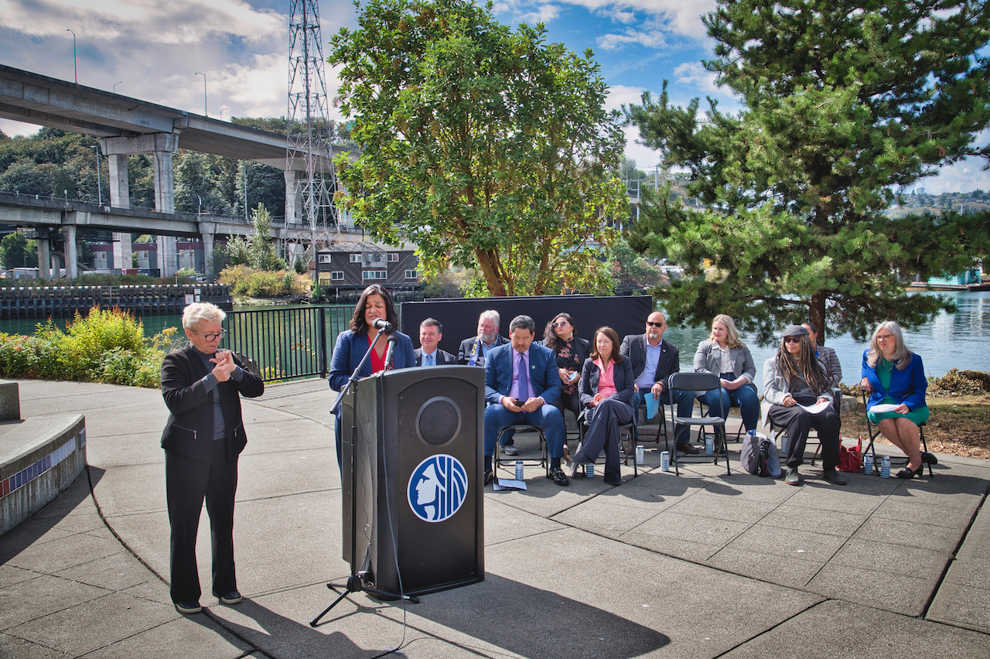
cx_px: 495
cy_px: 330
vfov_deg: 38.8
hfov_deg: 55.8
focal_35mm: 34
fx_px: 934
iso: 160
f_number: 10
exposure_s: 1/400
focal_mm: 34
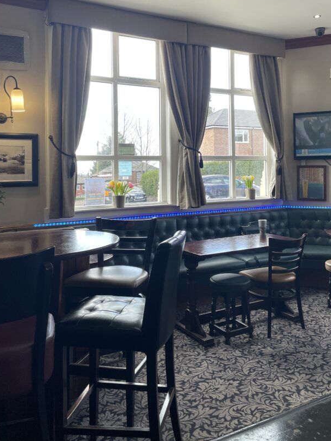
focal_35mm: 33
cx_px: 195
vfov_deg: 54.7
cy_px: 166
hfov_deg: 42.8
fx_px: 421
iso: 40
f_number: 1.6
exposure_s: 1/100
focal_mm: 4.2
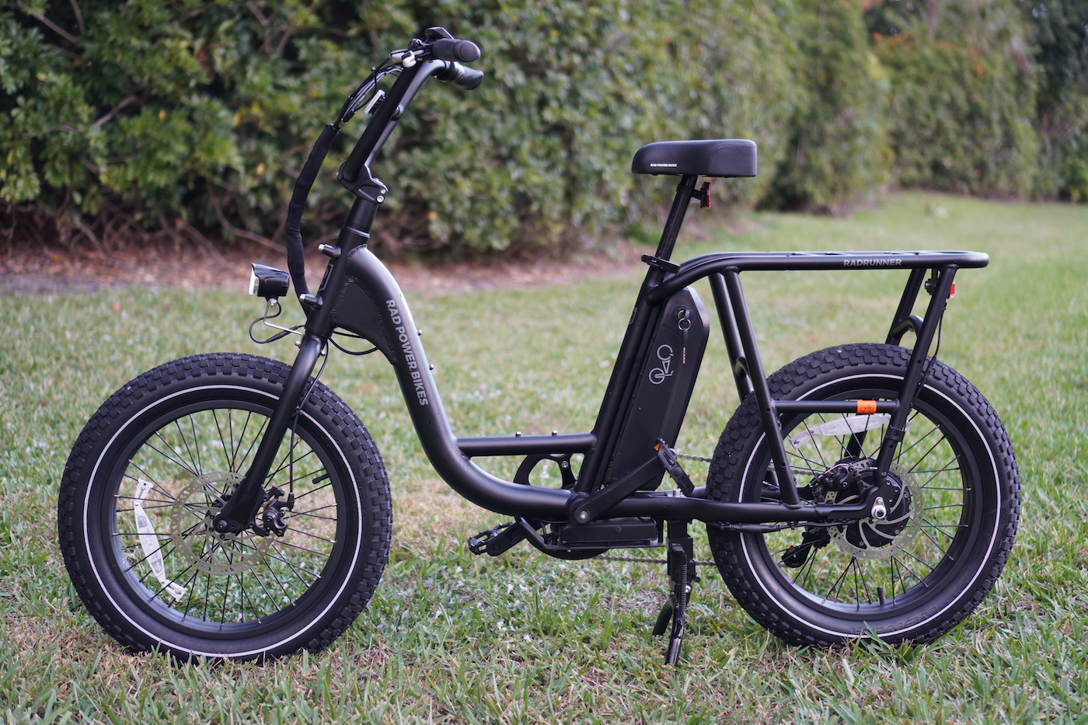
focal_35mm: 52
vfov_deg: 25.7
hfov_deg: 37.9
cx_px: 544
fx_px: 1586
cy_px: 362
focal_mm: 35
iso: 100
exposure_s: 1/100
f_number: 1.8
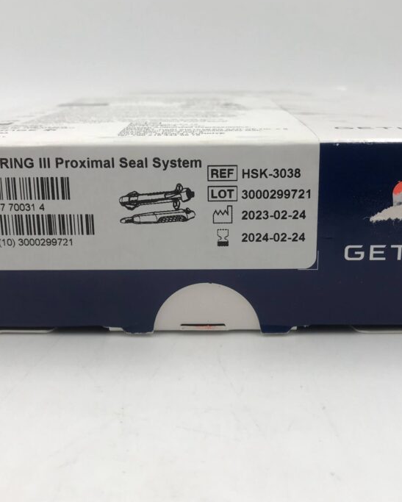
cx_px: 215
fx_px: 594
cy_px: 243
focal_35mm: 40
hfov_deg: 37.3
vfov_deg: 45.8
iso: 20
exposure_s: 1/120
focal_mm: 3.99
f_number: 1.8
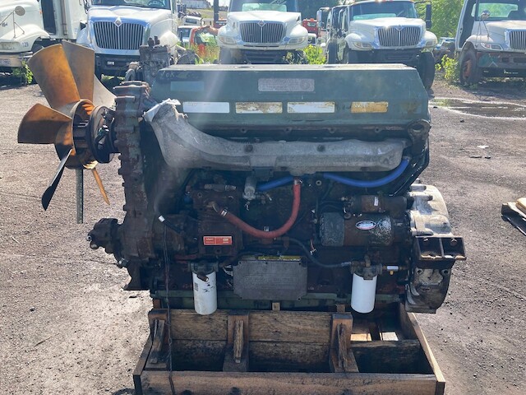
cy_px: 198
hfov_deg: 63.4
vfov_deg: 49.7
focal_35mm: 28
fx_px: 425
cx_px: 263
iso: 20
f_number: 1.8
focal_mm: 3.99
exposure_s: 1/607
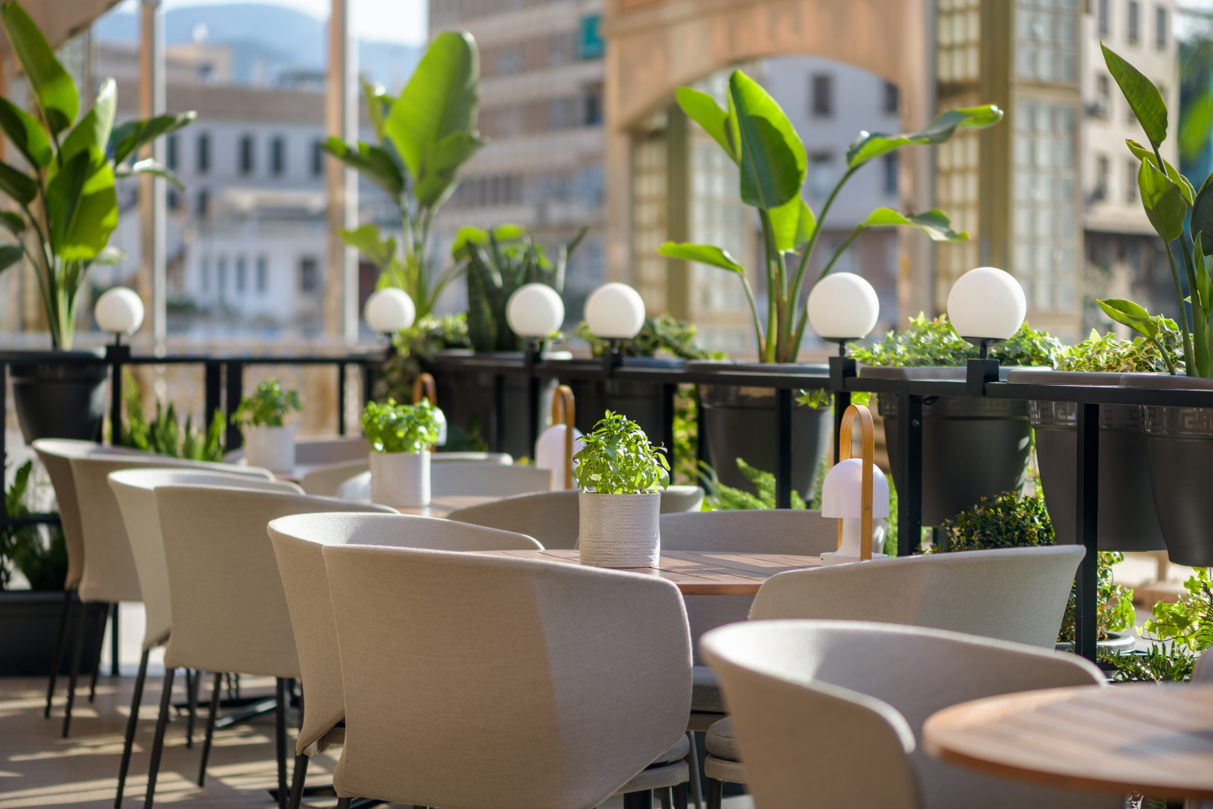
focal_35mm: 105
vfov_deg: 13.0
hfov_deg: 19.5
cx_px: 606
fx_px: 3537
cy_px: 404
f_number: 3.2
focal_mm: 105
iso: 64
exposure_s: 1/320
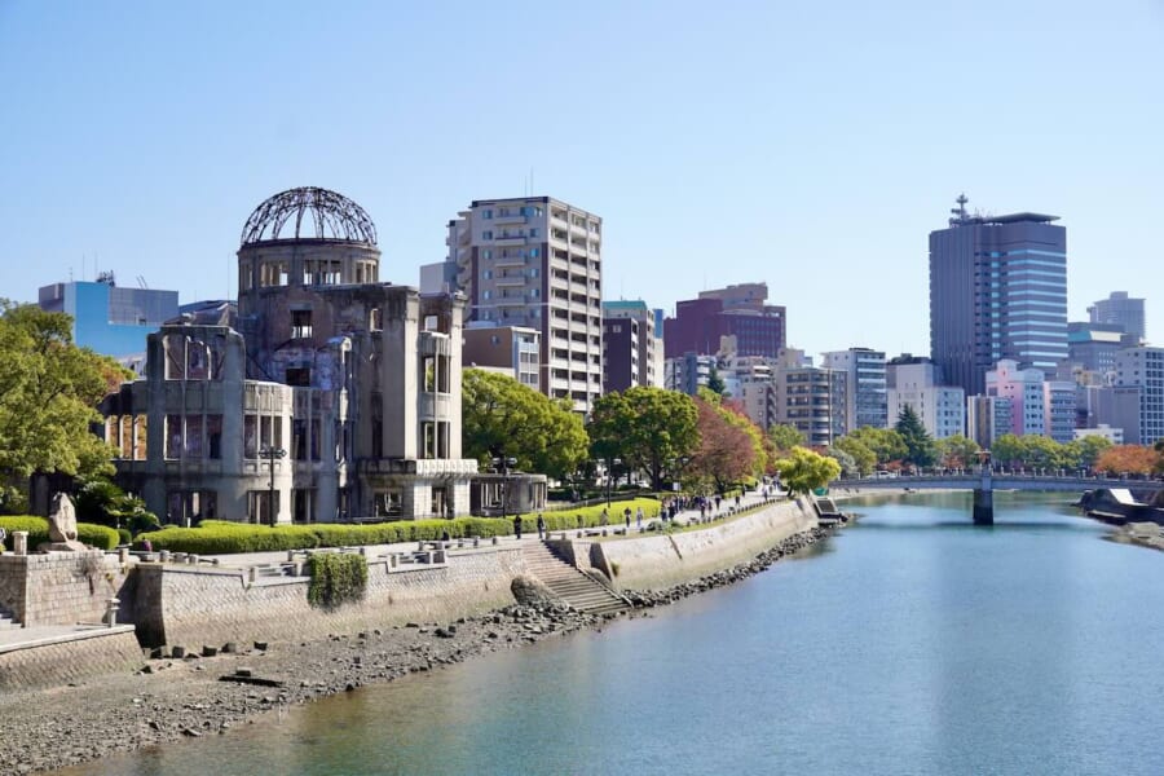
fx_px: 1528
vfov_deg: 28.5
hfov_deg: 41.7
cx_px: 582
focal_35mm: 47
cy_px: 388
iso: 100
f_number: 7.1
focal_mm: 31.5
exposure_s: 1/400
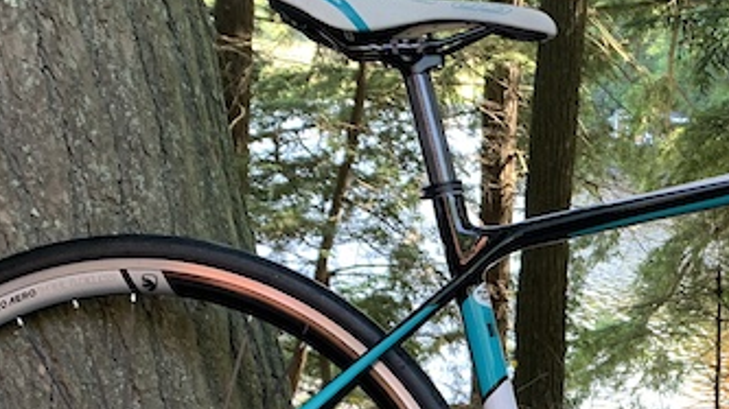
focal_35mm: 68
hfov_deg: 29.9
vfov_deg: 17.1
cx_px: 635
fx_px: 1314
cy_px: 453
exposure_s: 1/90
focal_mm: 4.25
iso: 100
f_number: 1.8
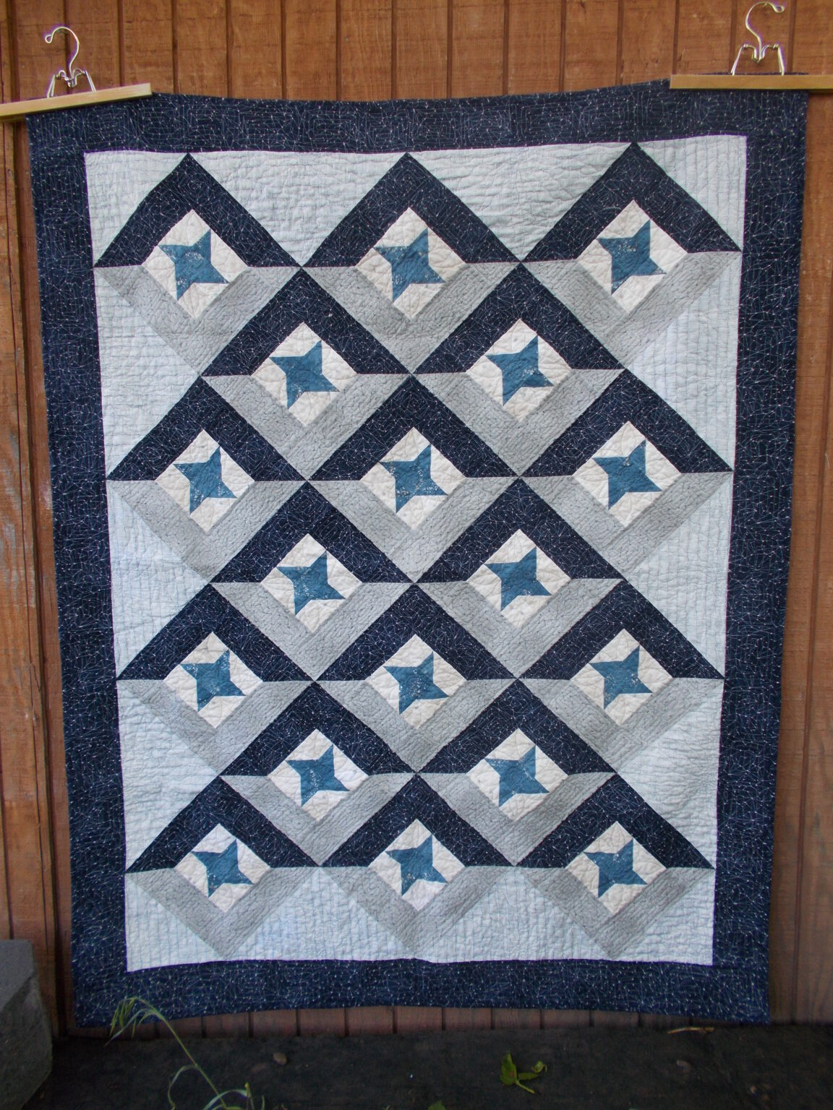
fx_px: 834
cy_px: 555
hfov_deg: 53.1
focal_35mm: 26
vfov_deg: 67.3
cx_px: 416
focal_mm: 4.6
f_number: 3.2
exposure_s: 1/60
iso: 100
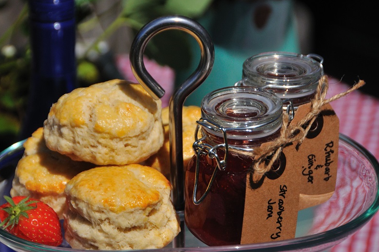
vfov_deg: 7.1
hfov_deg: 10.7
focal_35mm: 193
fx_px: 2029
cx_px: 166
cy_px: 138
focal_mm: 112
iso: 400
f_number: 5.6
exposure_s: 1/4000
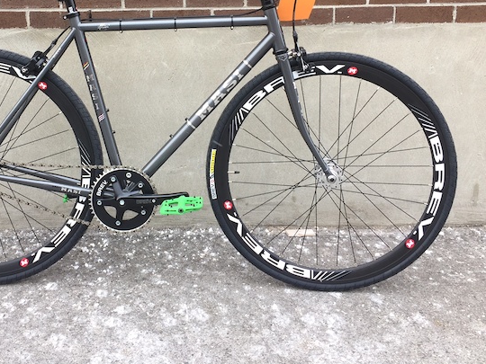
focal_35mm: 43
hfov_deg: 43.5
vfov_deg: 33.1
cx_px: 184
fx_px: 604
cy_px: 100
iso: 32
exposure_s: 1/126
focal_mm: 4.15
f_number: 2.2
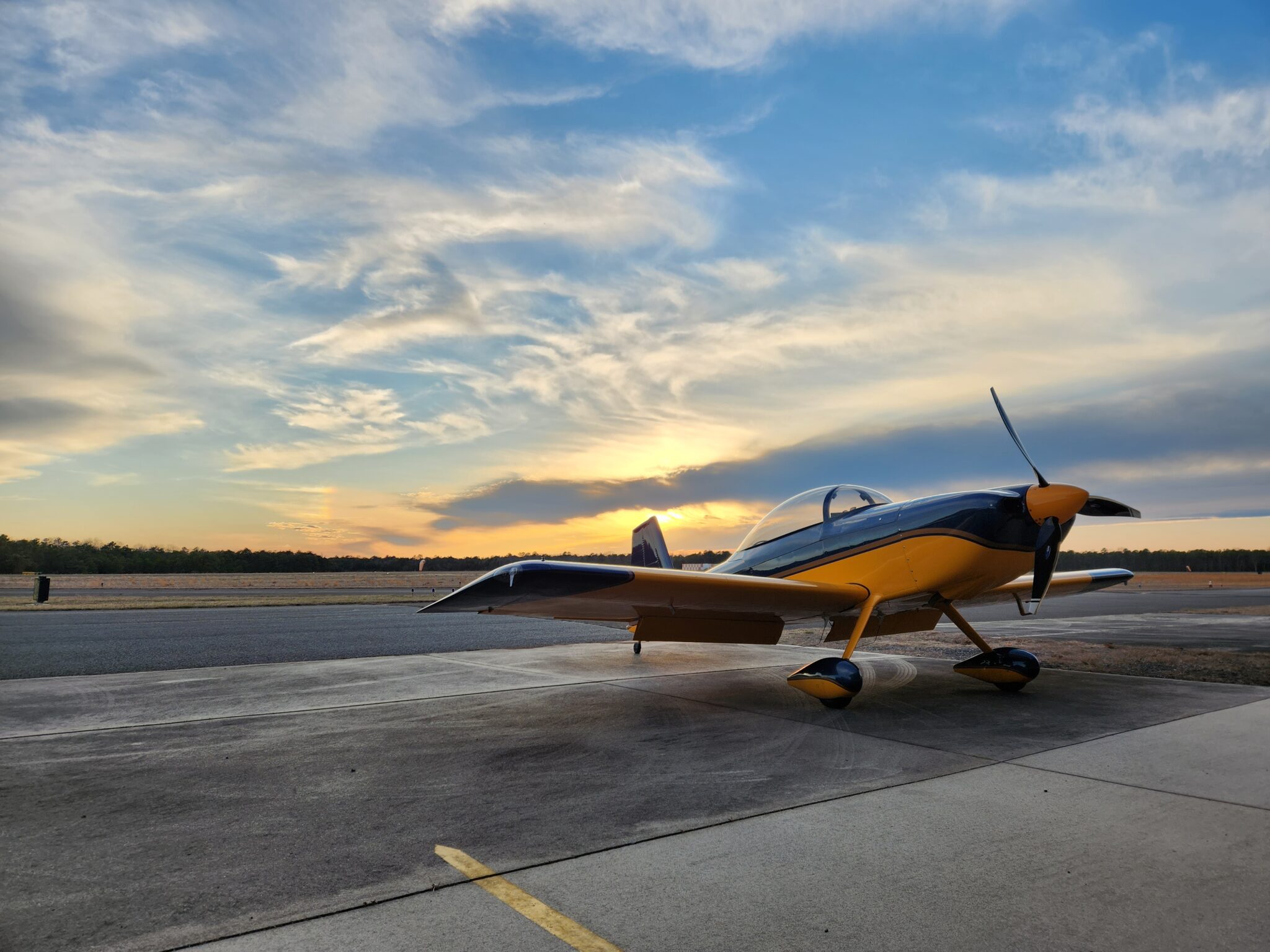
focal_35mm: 23
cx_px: 635
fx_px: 844
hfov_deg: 73.9
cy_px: 476
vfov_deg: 58.9
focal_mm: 5.4
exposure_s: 1/724
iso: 20
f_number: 1.8
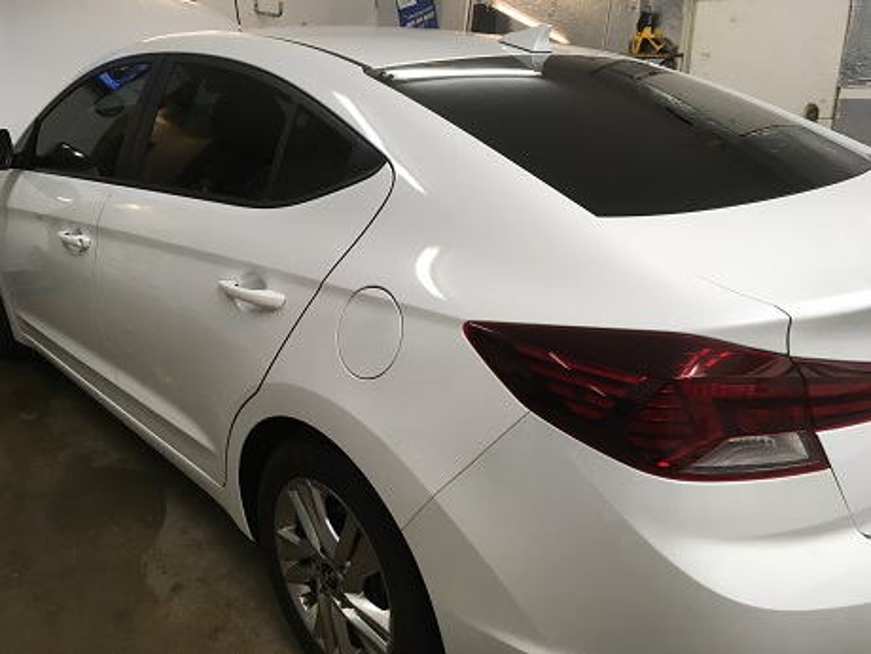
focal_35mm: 29
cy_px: 327
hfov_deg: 61.7
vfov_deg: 48.2
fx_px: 730
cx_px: 436
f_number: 2.2
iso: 25
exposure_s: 1/30
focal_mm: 4.15
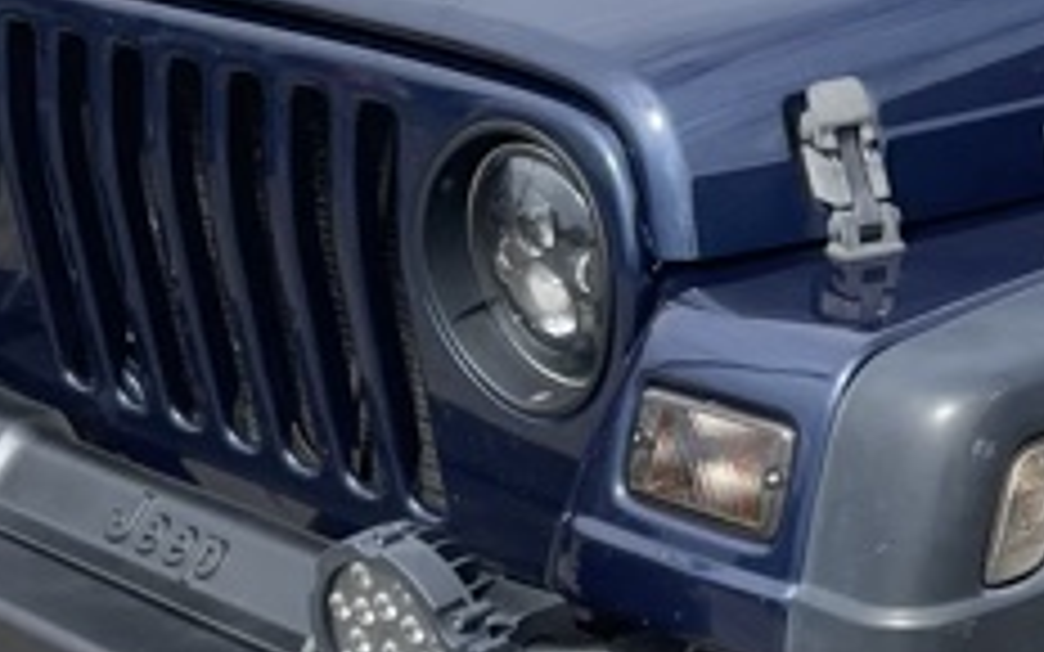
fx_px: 2703
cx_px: 1152
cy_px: 288
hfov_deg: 20.8
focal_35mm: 95
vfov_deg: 13.8
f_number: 1.6
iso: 32
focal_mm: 5.1
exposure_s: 1/2165
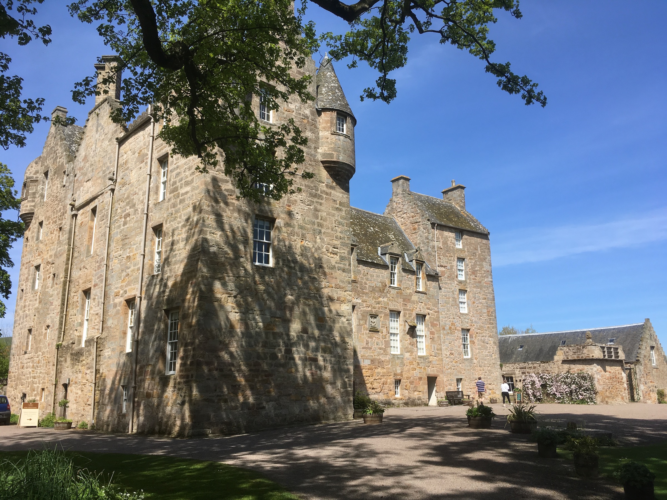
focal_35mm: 29
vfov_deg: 48.2
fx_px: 559
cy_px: 250
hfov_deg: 61.7
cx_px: 334
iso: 25
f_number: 2.2
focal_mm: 4.15
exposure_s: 1/1183
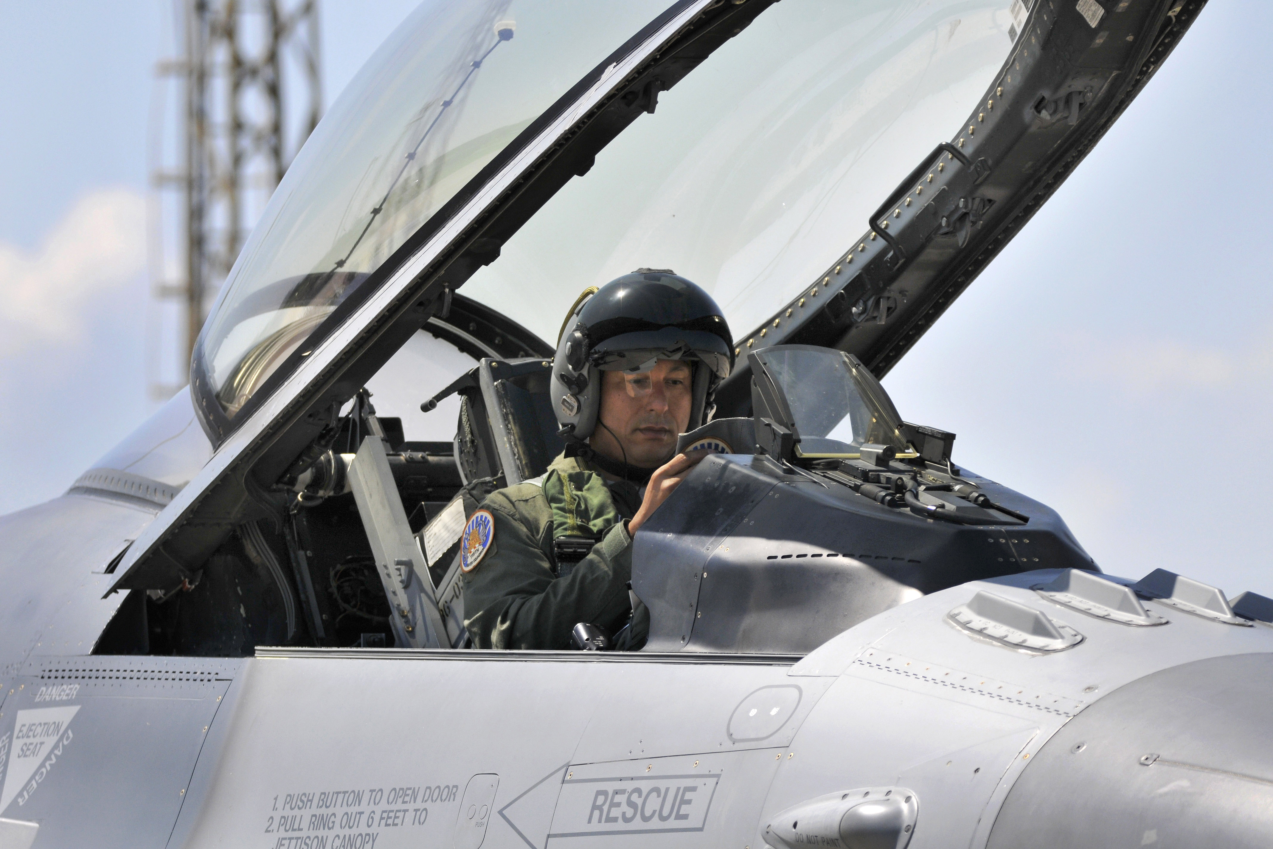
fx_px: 12729
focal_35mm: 360
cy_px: 424
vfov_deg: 3.8
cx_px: 636
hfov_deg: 5.7
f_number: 5.3
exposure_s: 1/3200
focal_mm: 240
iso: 400
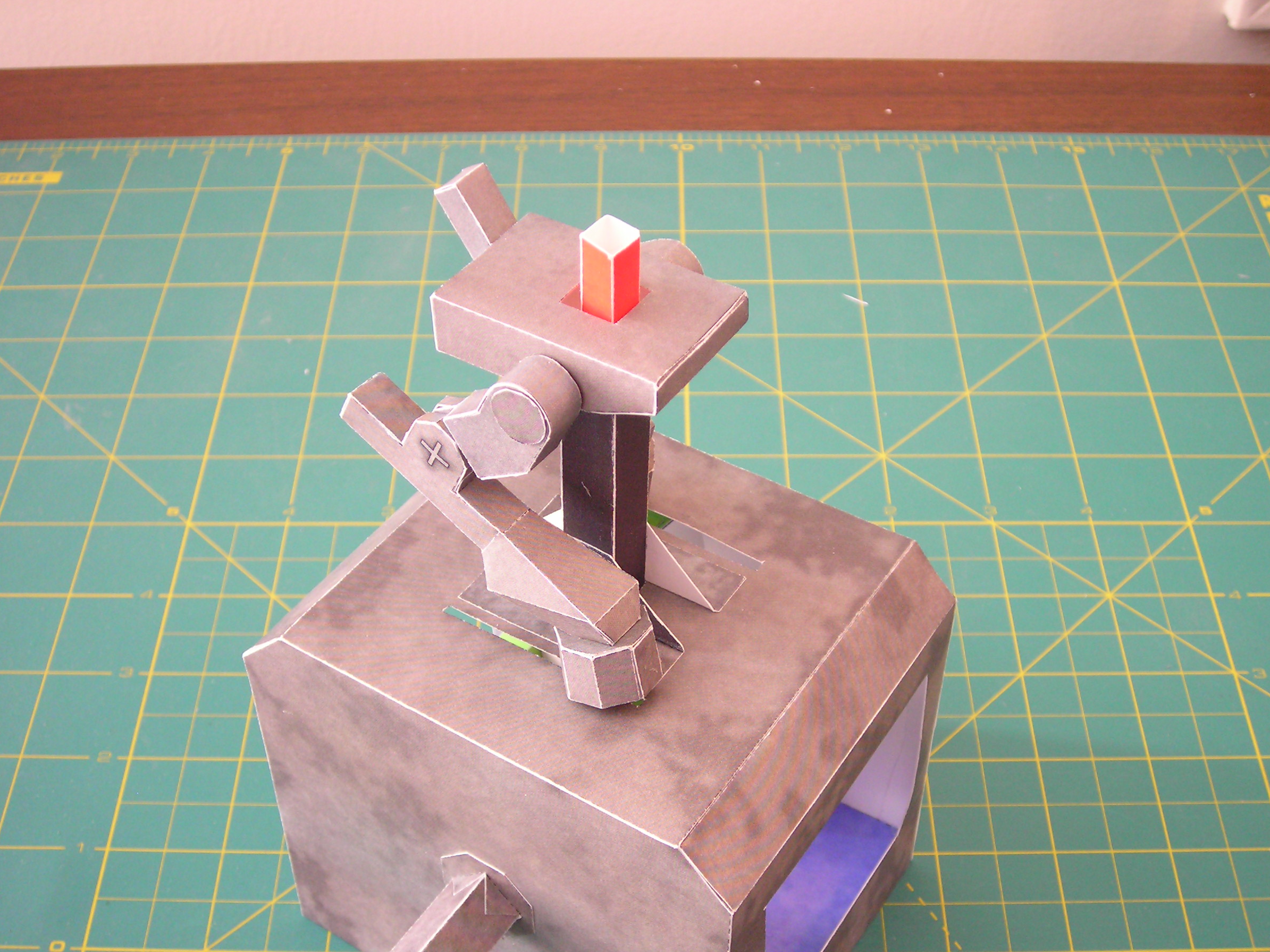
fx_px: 1871
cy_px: 502
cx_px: 635
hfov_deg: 37.5
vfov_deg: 28.6
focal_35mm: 51
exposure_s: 1/3.9
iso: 132
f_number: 3.4
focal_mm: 7.8
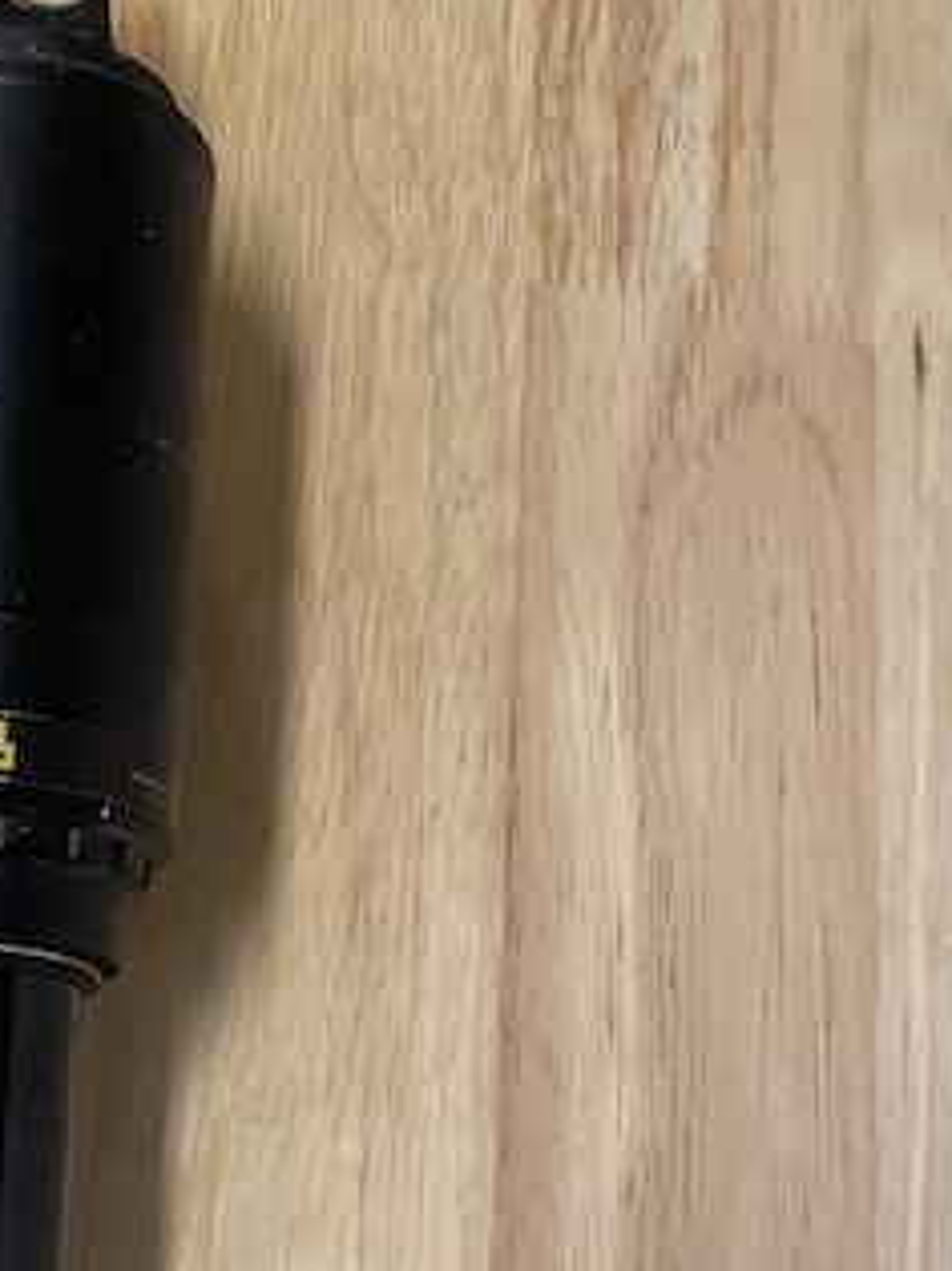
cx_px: 20
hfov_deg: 21.5
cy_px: 989
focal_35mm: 66
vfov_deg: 28.9
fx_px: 2422
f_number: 1.8
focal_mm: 4.25
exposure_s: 1/60
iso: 125
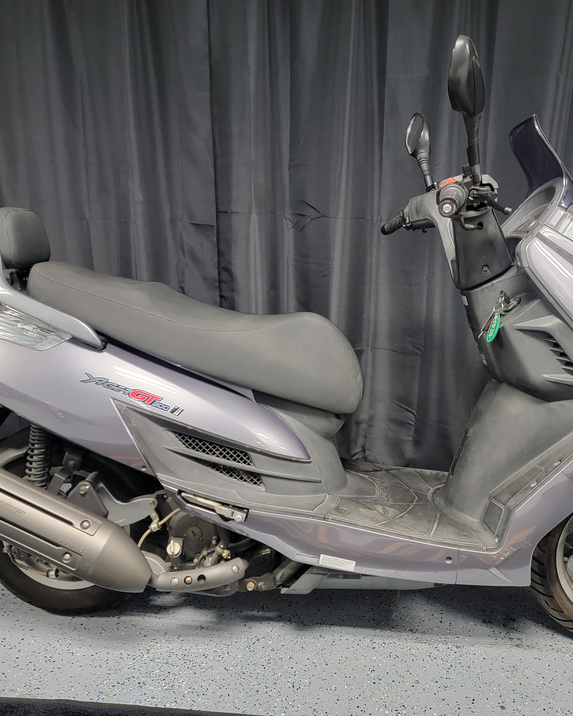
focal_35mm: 32
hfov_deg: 45.8
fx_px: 678
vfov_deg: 55.7
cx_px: 308
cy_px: 362
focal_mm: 6.7
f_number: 1.8
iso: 320
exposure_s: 1/40
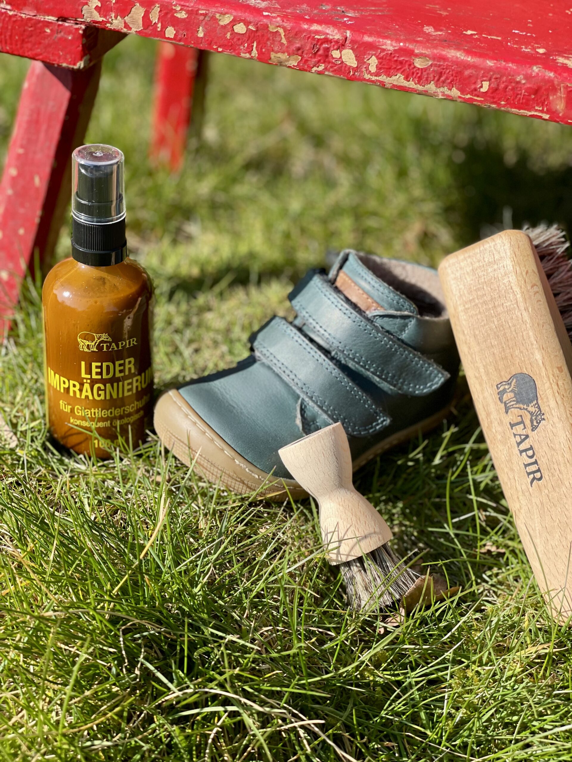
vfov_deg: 36.8
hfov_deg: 28.0
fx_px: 1146
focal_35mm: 52
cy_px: 381
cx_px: 286
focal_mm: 6
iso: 32
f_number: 2
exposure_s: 1/695
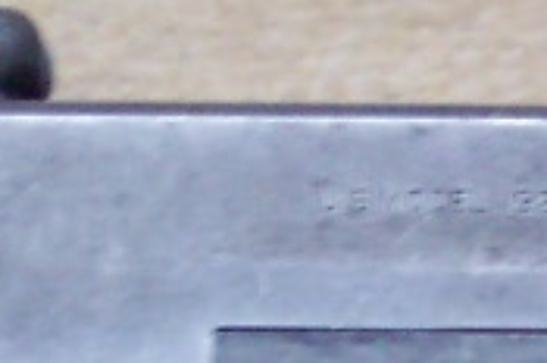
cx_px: 466
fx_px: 3564
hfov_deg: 8.8
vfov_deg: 5.8
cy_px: 548
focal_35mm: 235
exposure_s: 1/20
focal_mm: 8
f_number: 2.8
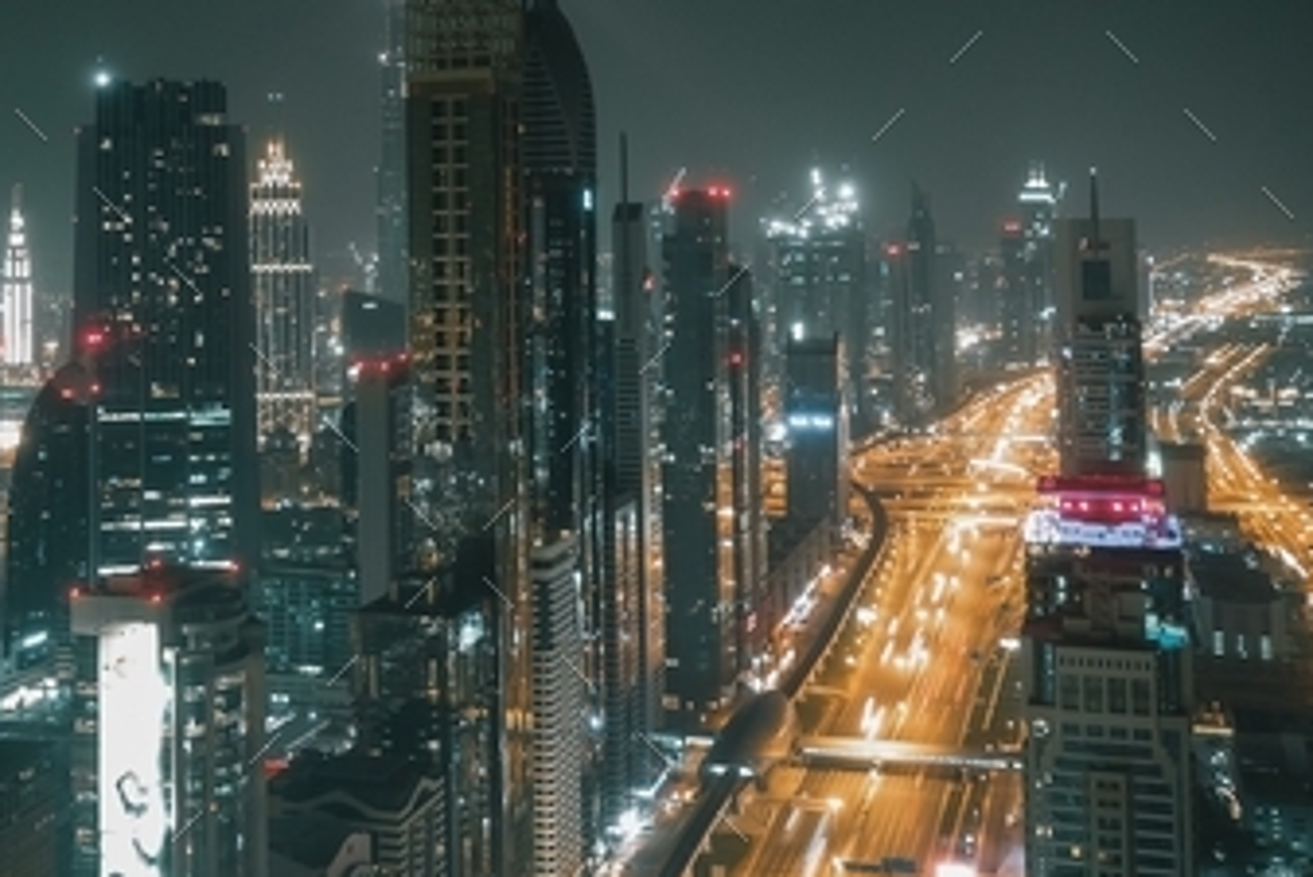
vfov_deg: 26.9
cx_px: 440
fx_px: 1788
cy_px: 150
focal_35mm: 49
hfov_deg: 39.9
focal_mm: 10.4
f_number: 2.8
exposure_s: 2
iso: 400
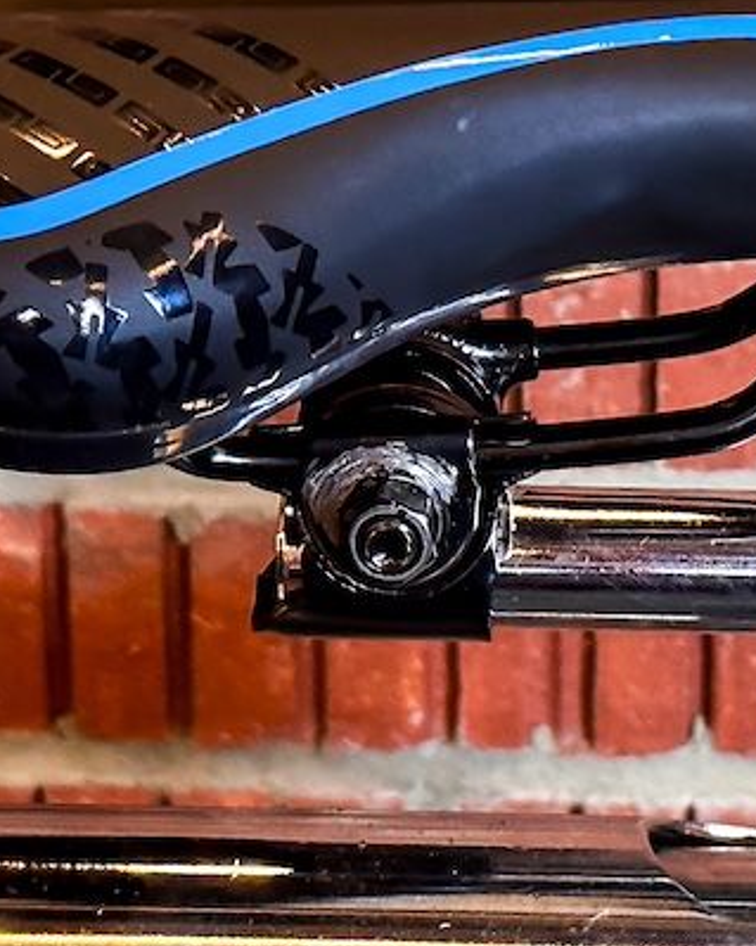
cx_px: 351
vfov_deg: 13.6
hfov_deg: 10.9
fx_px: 3945
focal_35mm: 141
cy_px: 273
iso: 320
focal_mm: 6.86
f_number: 1.8
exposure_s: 1/35
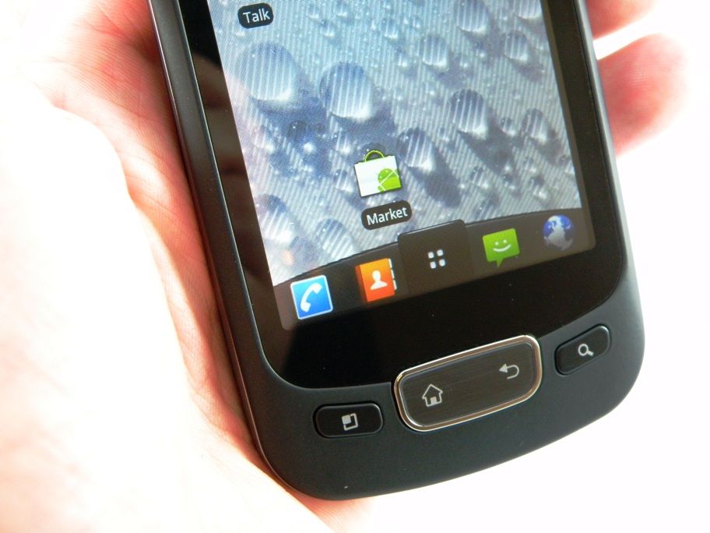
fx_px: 1128
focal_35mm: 55
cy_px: 266
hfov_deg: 34.9
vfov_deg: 26.6
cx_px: 355
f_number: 5
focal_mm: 9.77
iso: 400
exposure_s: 1/20
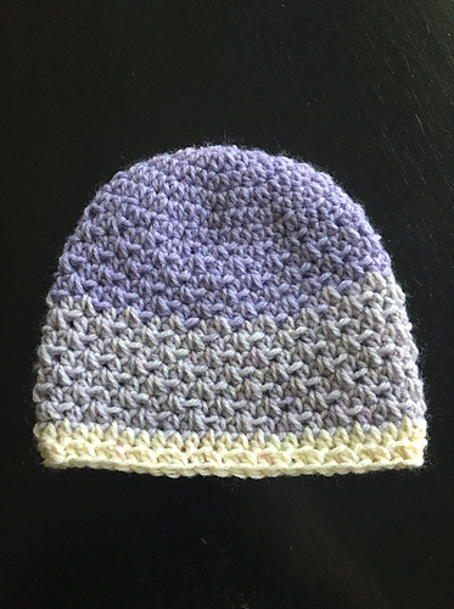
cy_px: 304
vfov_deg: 61.8
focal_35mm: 29
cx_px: 227
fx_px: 509
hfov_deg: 48.1
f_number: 2.2
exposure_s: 1/30
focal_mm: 4.15
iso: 160
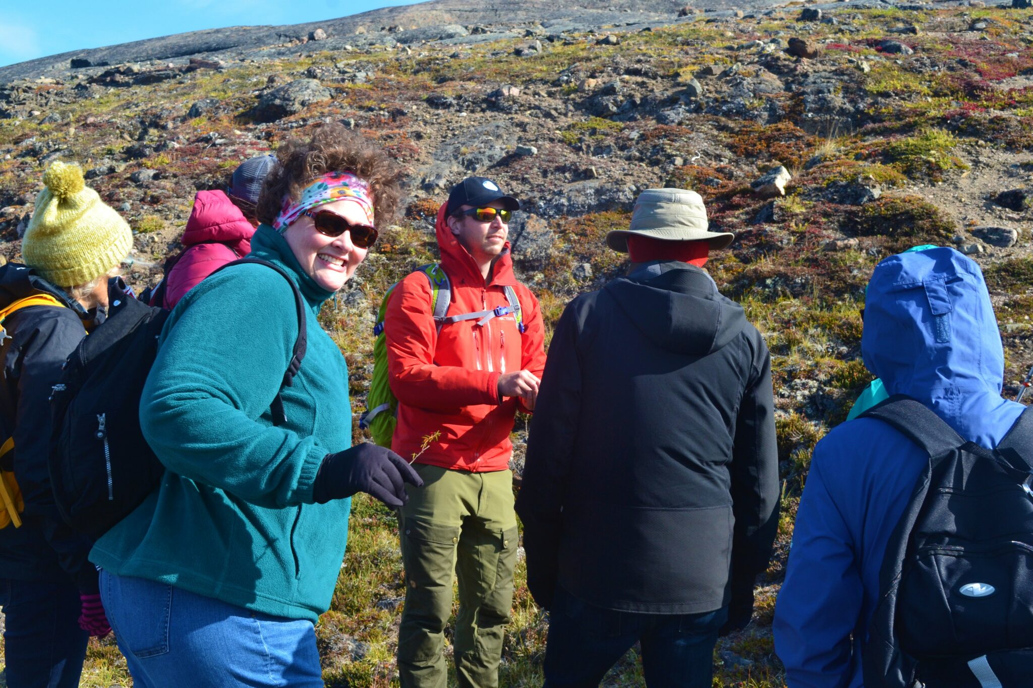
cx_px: 516
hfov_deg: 43.6
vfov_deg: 29.9
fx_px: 1291
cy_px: 344
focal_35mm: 45
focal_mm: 30
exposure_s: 1/200
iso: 400
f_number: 10
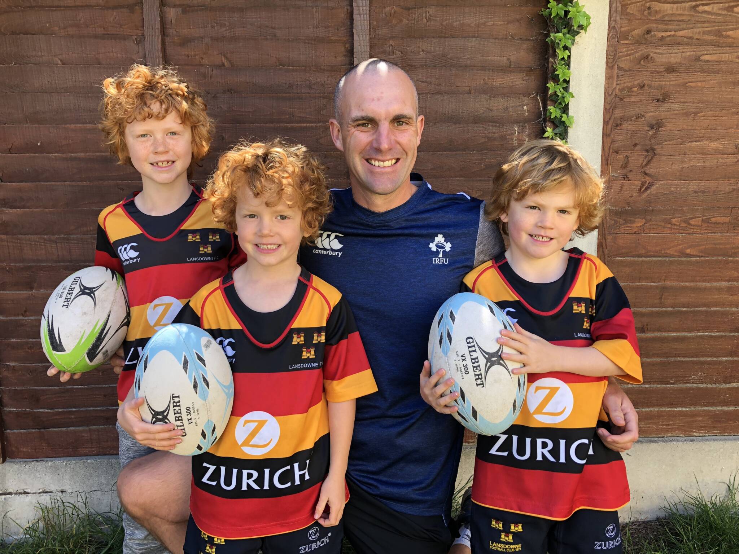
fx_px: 598
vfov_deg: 49.7
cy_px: 277
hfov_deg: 63.4
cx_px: 370
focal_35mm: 28
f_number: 1.8
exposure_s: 1/155
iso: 20
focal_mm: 3.99
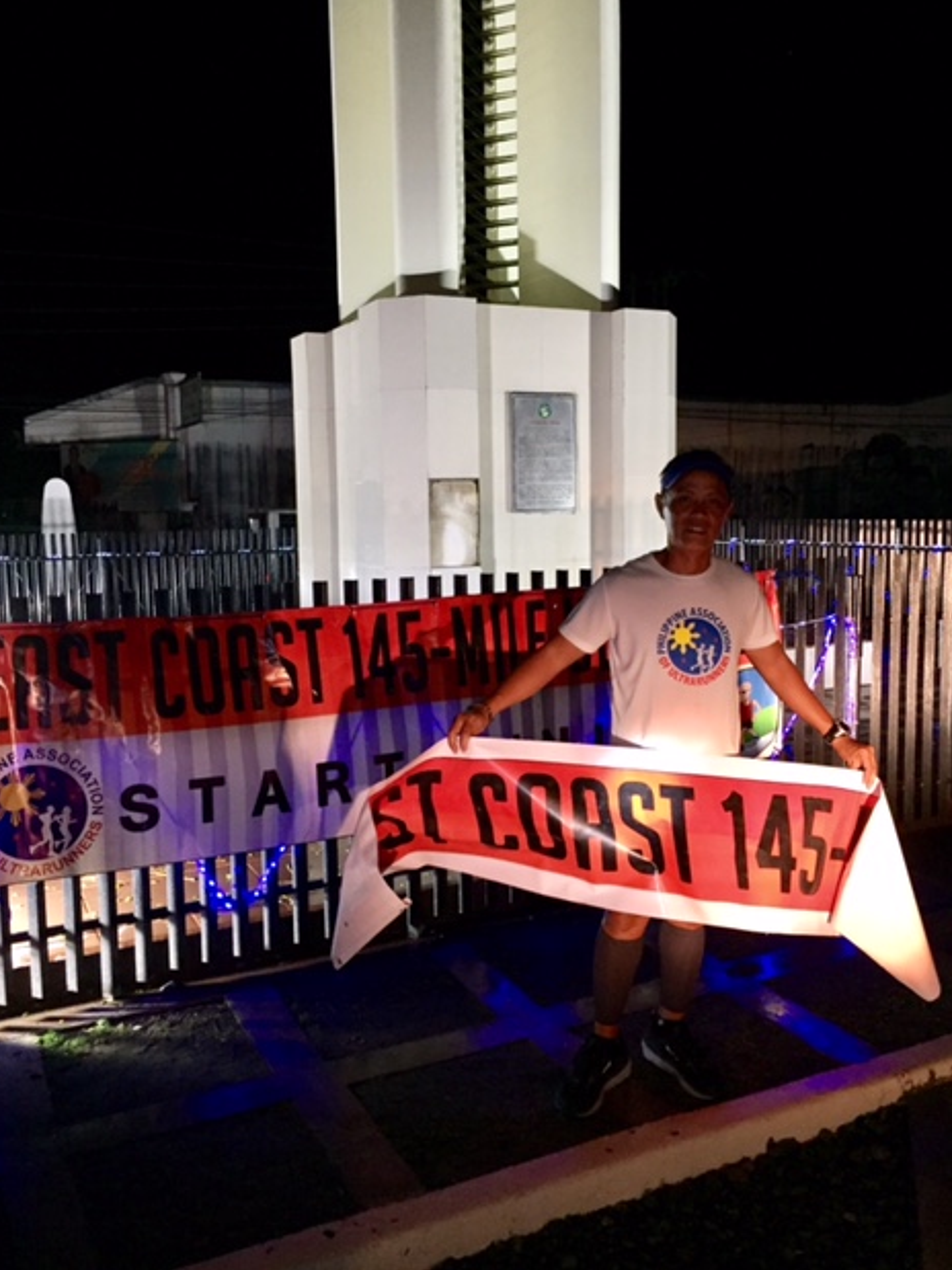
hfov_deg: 46.8
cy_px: 616
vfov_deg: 60.0
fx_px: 1100
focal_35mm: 30
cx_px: 464
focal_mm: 4.15
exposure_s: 1/30
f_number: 2.2
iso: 200
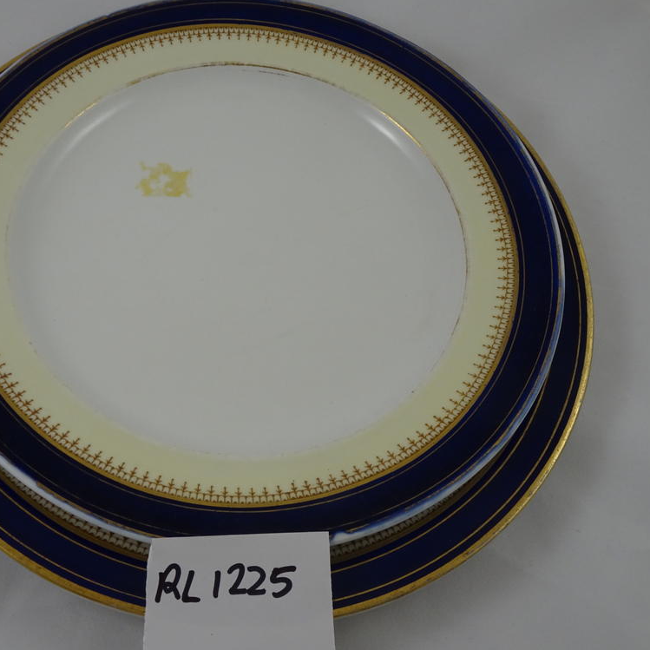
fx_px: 722
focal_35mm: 34
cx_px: 225
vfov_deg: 48.4
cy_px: 319
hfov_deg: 47.8
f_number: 3.5
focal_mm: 4.1
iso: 100
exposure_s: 1/30
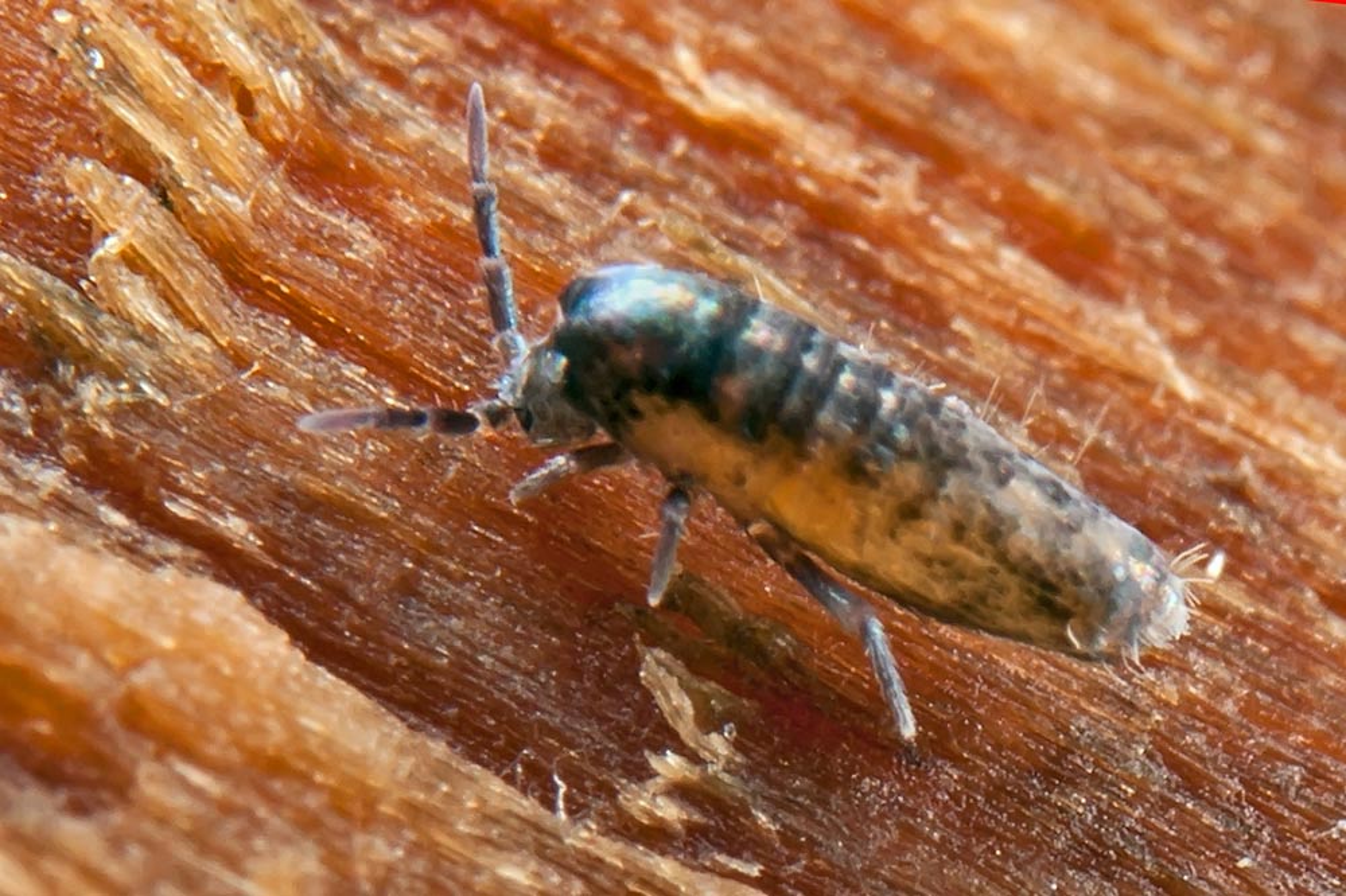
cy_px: 448
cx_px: 673
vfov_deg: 15.2
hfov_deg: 22.6
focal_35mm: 90
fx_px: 3364
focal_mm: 60
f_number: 16
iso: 200
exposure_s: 1/60
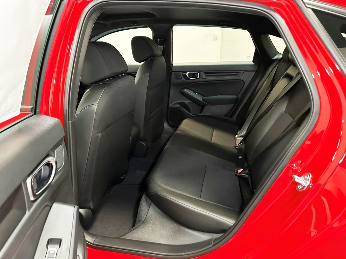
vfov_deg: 56.8
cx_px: 173
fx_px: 240
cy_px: 130
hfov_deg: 71.6
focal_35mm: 24
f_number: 1.78
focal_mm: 6.86
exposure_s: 1/30
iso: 1000
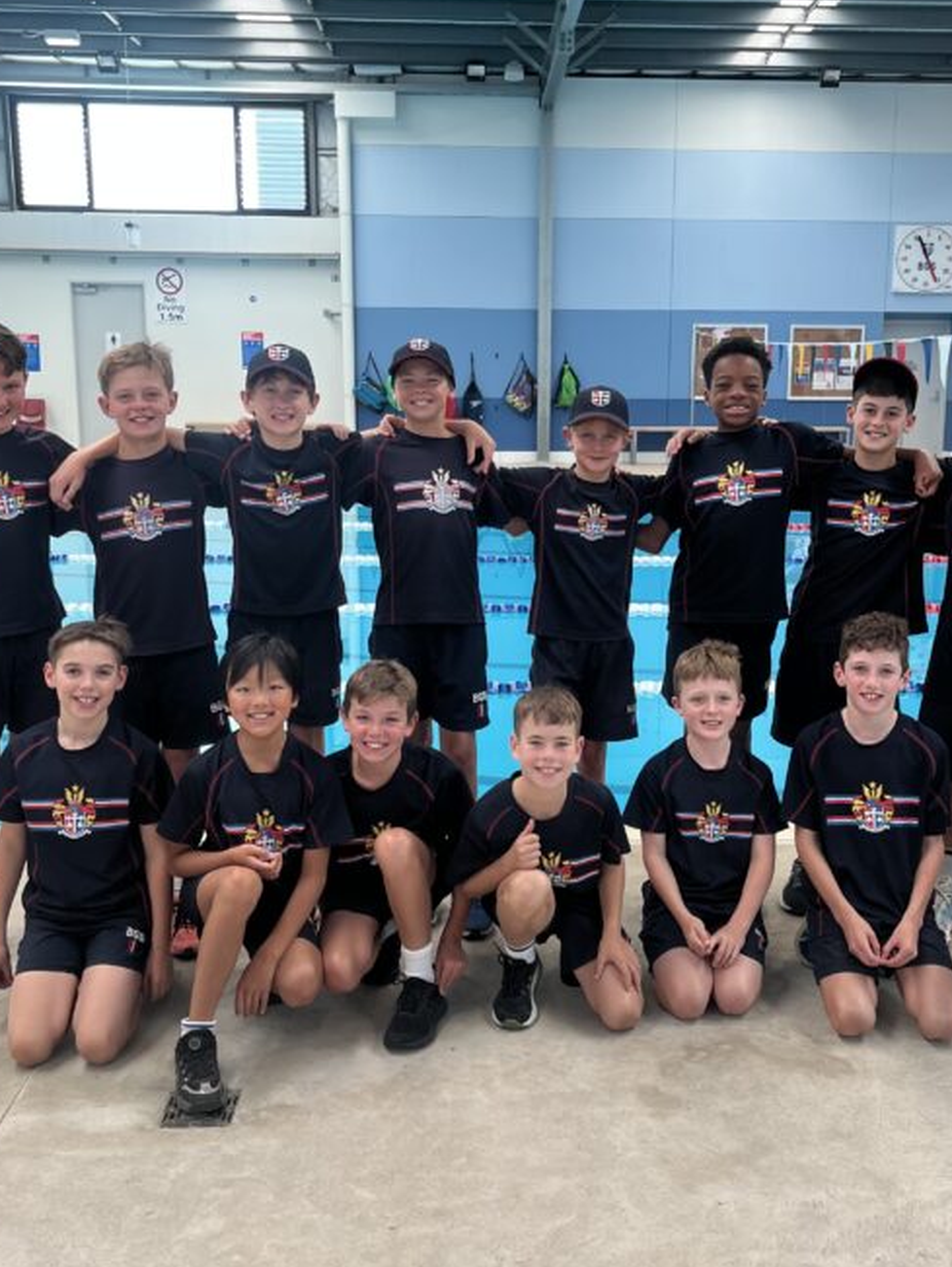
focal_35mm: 38
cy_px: 648
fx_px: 1392
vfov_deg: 48.9
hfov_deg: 37.7
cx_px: 541
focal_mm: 5.1
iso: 64
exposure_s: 1/121
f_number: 1.6
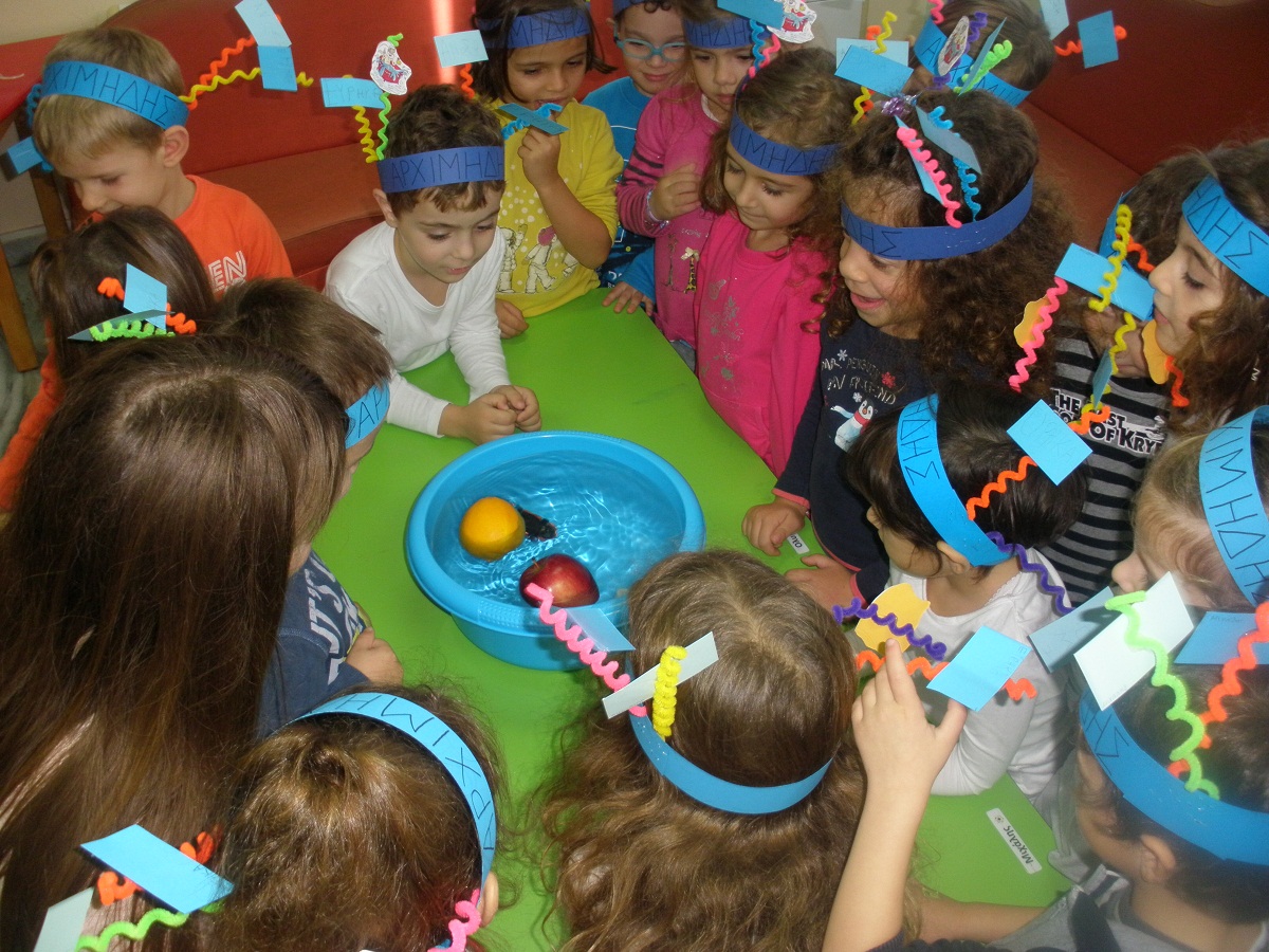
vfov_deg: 39.7
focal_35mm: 36
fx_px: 1320
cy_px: 476
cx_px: 634
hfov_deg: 51.4
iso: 160
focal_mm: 6.3
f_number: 3.5
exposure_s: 1/30
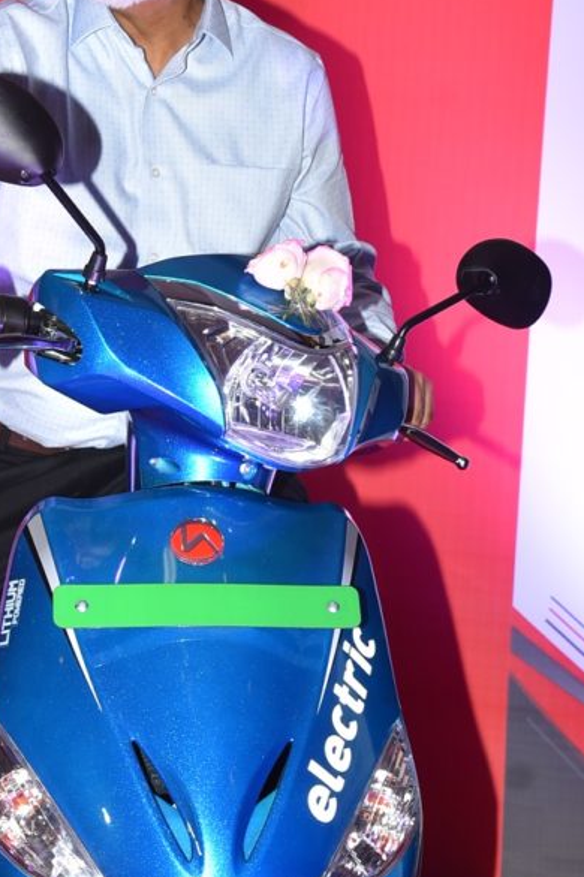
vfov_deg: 19.6
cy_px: 375
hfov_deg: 13.1
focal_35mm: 104
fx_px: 2533
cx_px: 234
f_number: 6.3
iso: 400
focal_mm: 38
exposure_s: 1/125
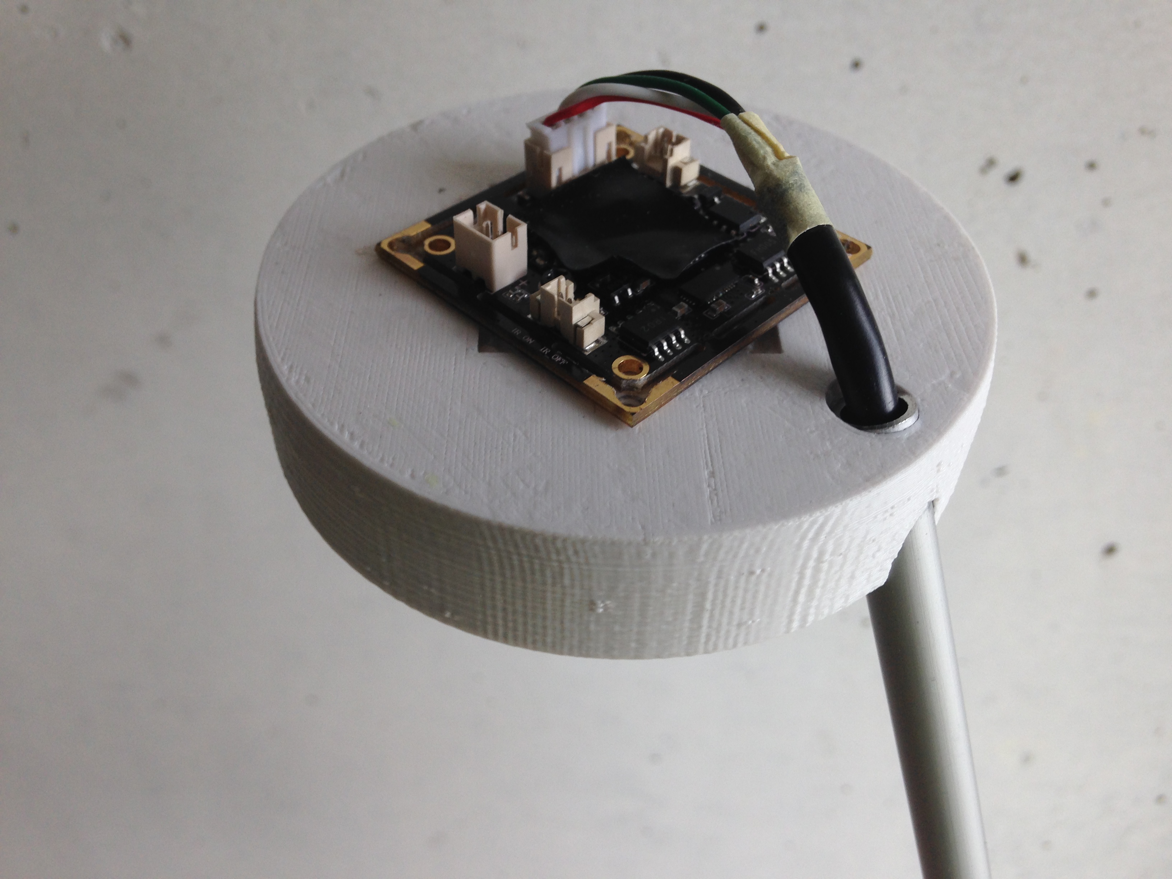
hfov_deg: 55.4
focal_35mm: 33
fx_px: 1117
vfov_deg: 42.9
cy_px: 440
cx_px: 586
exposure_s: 1/158
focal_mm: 4.12
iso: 50
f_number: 2.4
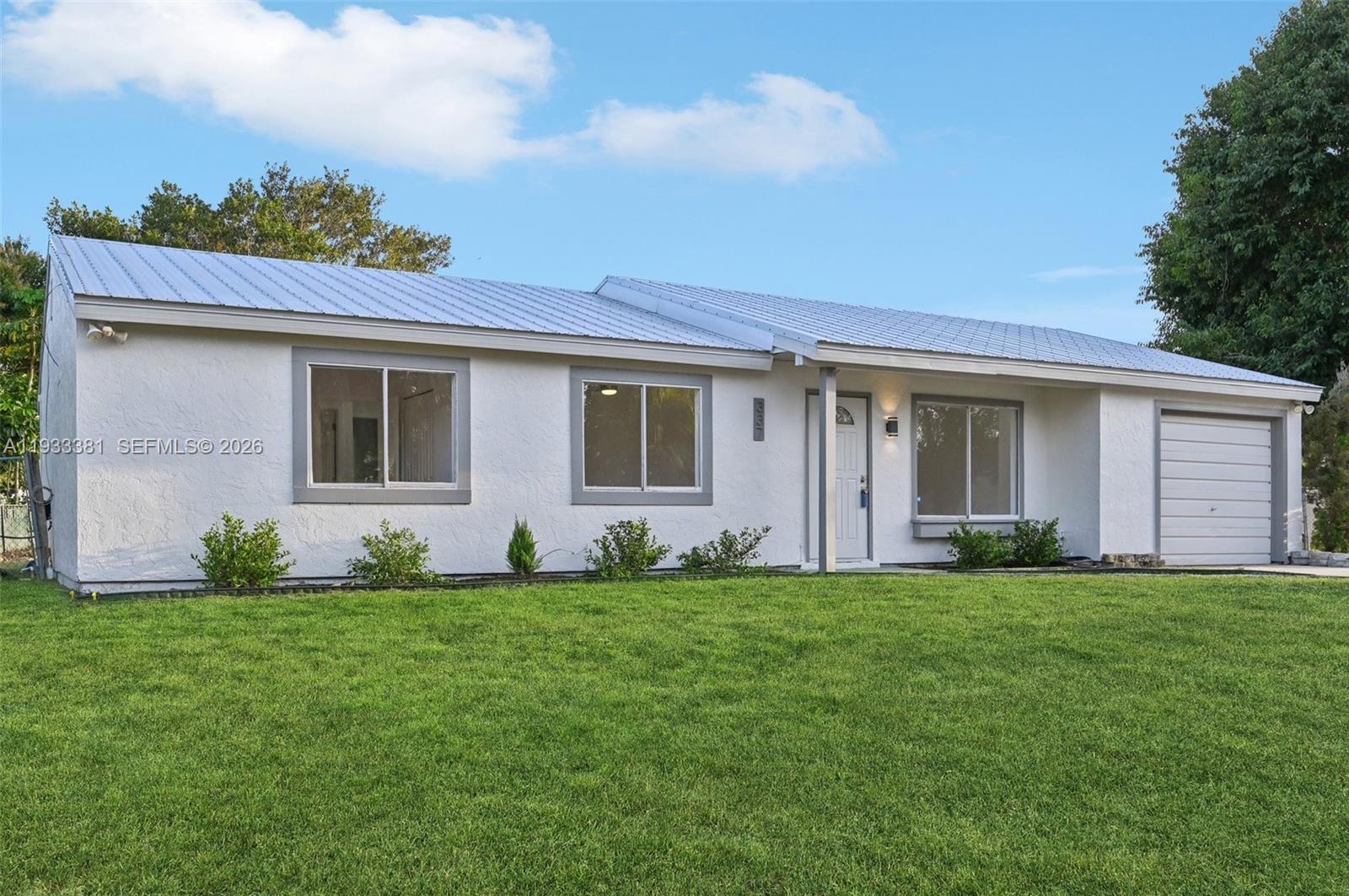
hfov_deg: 62.0
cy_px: 448
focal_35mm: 30
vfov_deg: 43.5
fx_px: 1123
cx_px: 674
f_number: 8
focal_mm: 30
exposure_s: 1/800
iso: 1000
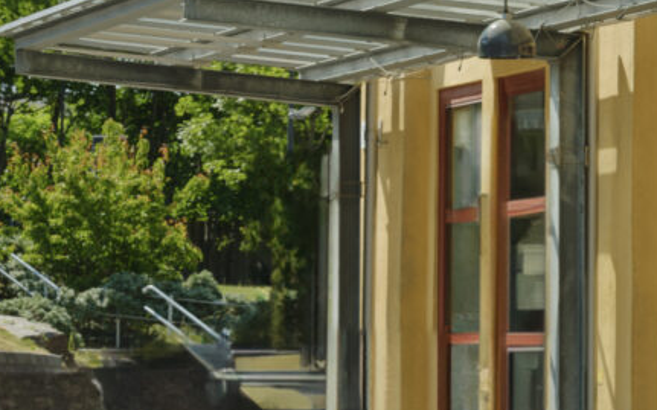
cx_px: 957
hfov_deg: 8.0
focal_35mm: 257
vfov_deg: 5.1
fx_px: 4600
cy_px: 262
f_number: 5.6
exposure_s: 1/250
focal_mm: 64.1
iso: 100
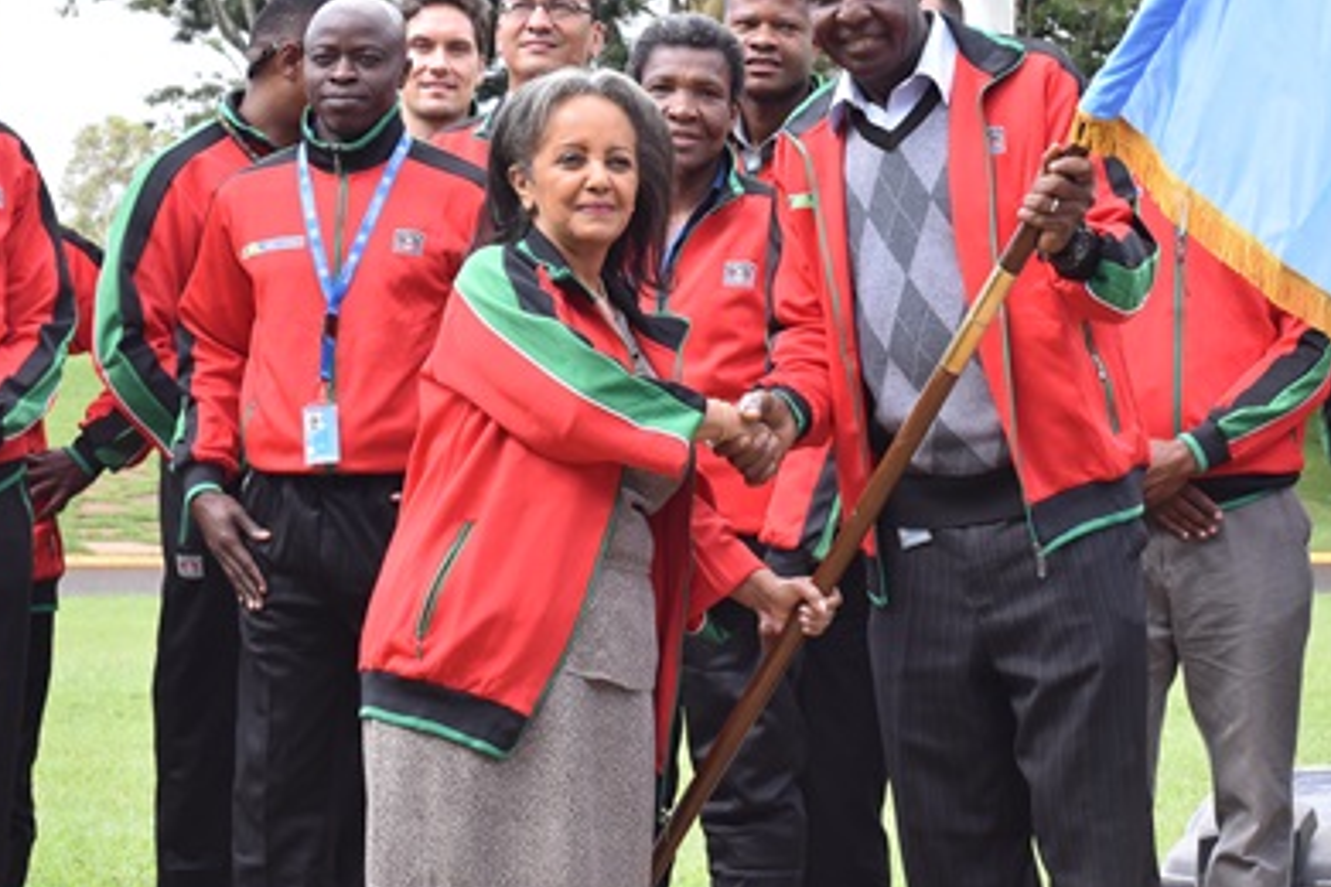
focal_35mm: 123
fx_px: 4547
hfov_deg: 16.6
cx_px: 928
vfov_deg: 11.1
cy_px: 234
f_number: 8
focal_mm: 50
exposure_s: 1/250
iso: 400
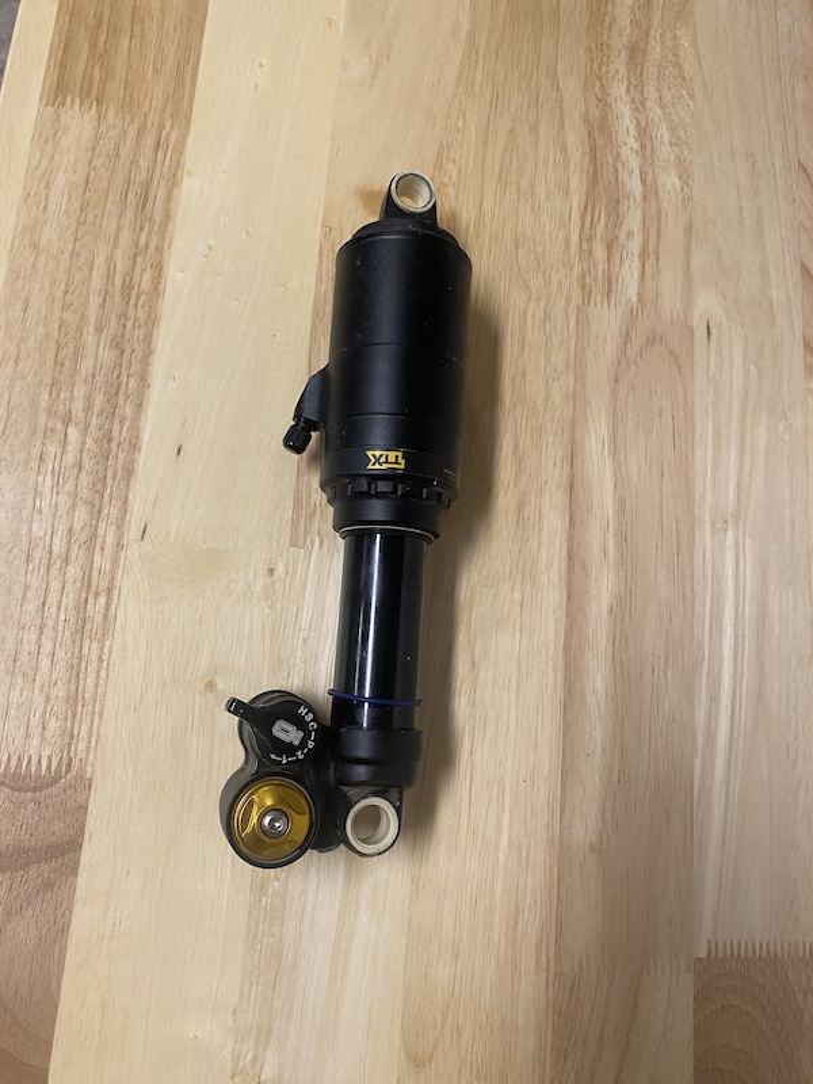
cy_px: 542
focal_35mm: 26
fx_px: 814
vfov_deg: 67.3
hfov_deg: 53.1
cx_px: 406
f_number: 1.8
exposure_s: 1/60
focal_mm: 4.25
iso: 125
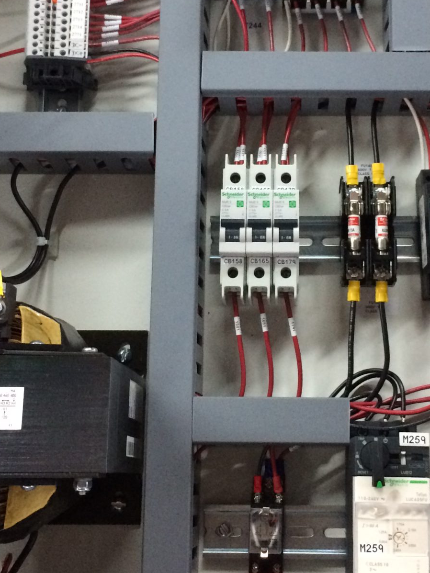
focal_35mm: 62
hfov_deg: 23.6
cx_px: 261
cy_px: 193
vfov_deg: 31.0
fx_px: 1027
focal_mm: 4.15
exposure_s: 1/30
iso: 320
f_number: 2.2
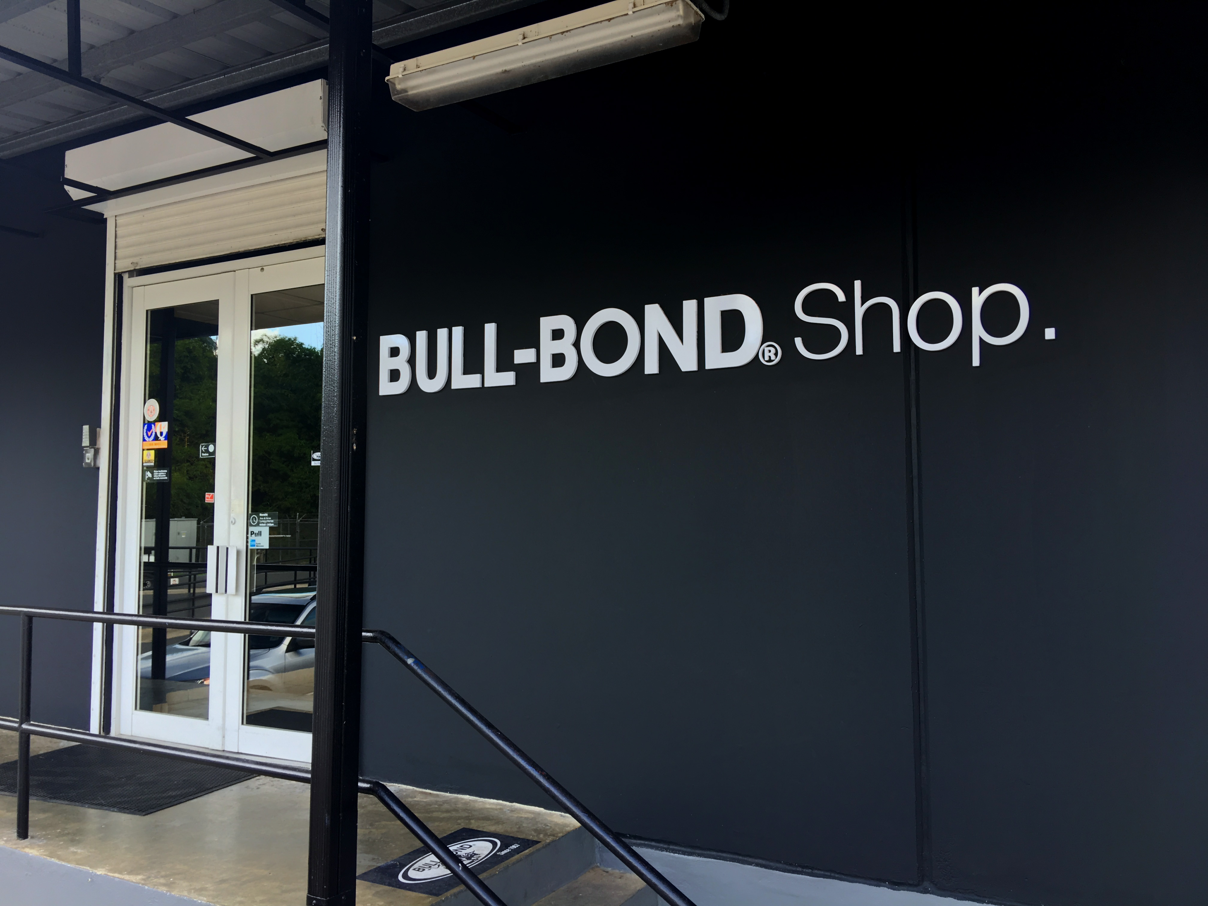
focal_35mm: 29
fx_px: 1012
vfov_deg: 48.2
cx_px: 604
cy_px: 453
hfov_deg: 61.7
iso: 25
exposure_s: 1/30
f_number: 2.2
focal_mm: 4.15
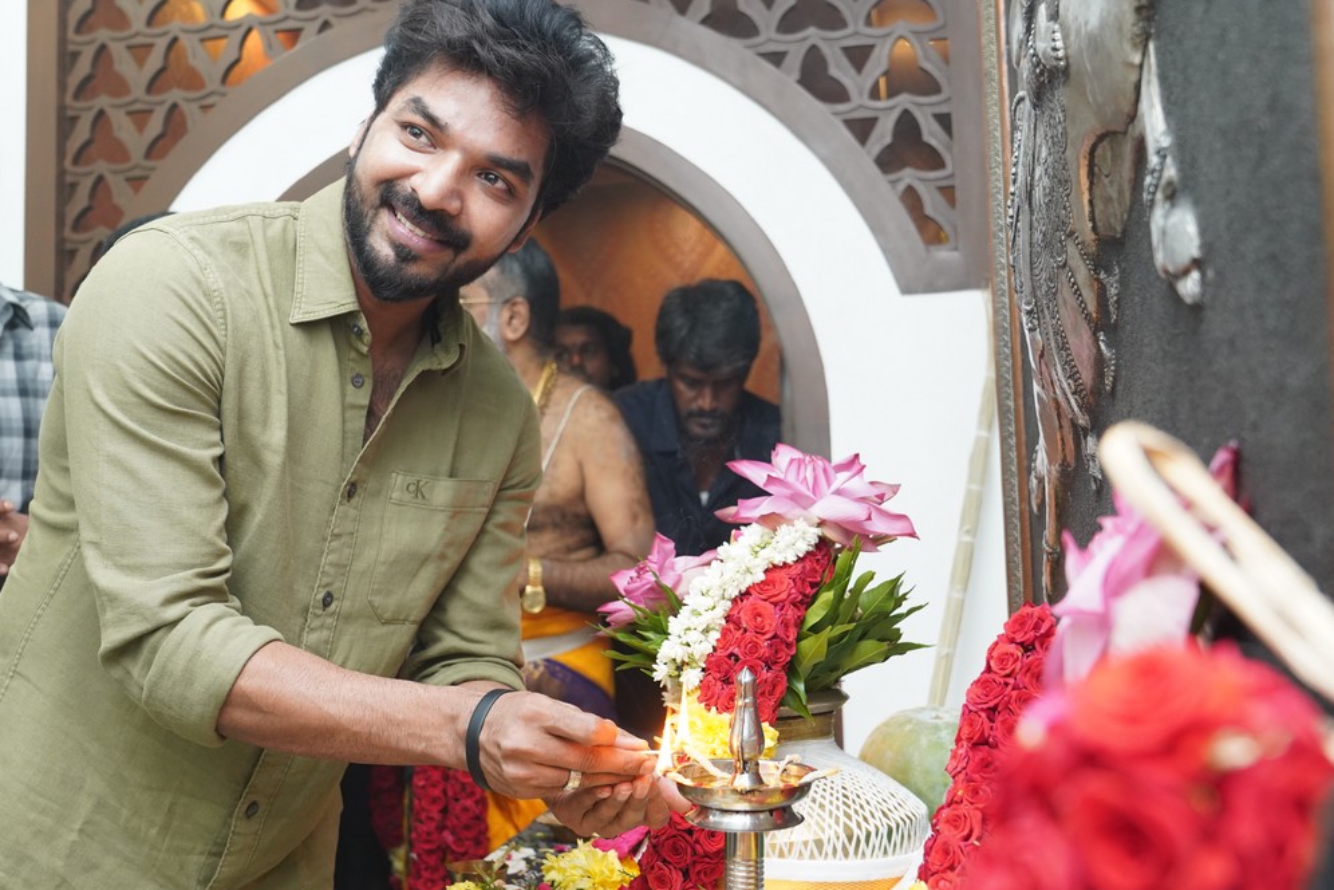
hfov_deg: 51.9
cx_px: 664
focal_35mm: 37
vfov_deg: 35.9
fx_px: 1371
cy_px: 454
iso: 1600
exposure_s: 1/125
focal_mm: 24
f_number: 3.5
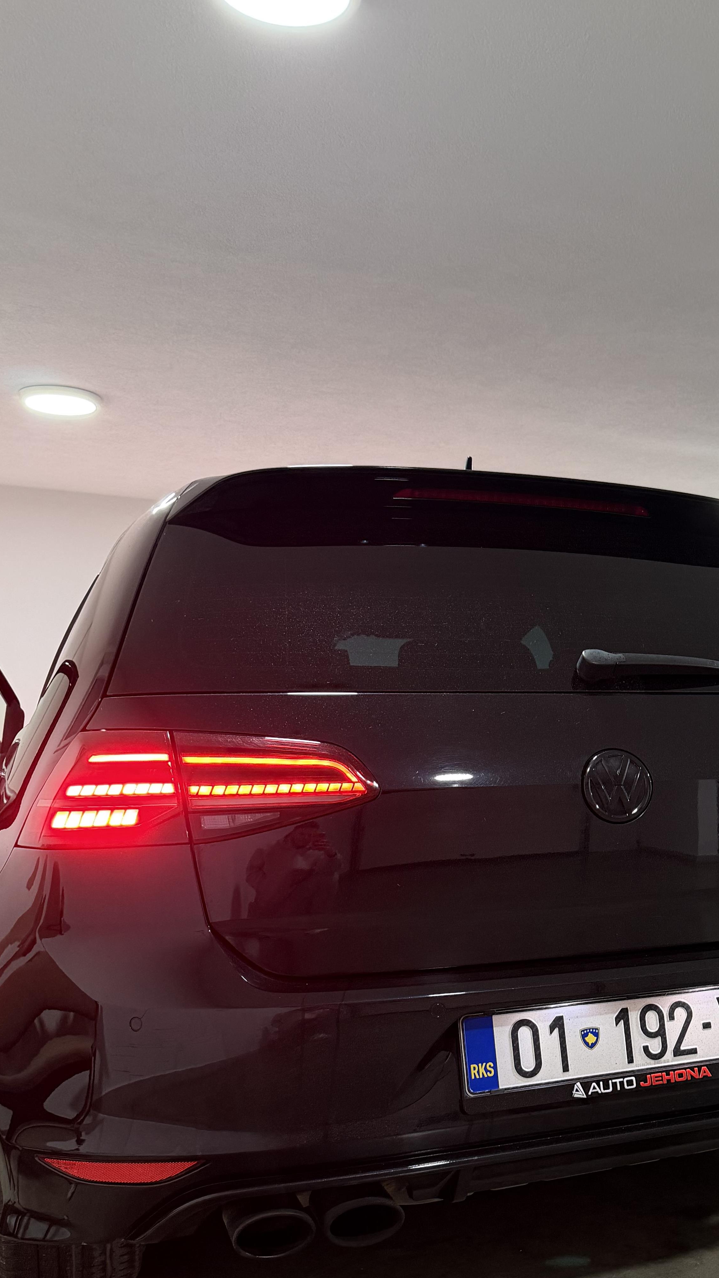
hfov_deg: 30.4
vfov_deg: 52.8
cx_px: 661
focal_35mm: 37
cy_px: 864
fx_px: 1254
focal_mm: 6.76
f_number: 1.78
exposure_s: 1/50
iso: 320
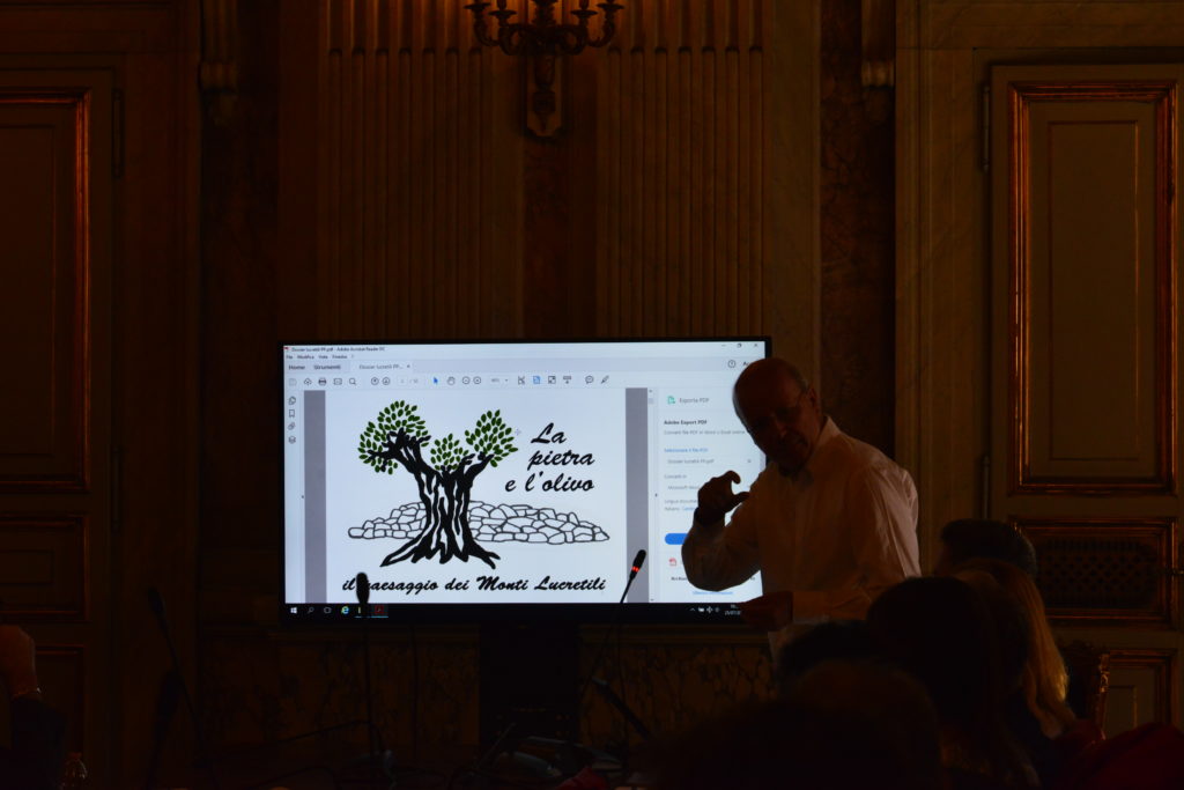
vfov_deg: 11.8
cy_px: 395
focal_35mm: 116
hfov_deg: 17.6
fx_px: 3815
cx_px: 592
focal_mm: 116
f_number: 10
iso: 4000
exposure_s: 1/400
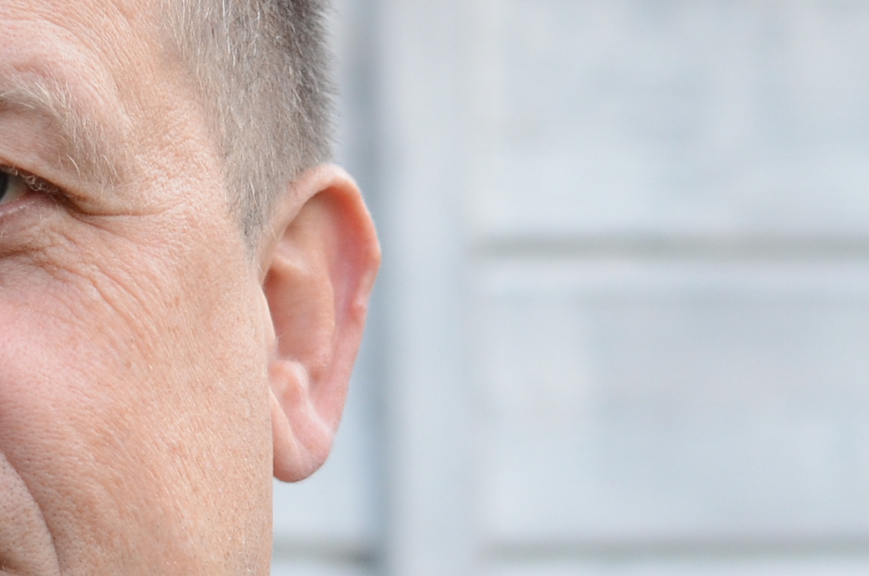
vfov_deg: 3.4
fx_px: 9772
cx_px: -128
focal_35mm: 406
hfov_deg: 5.1
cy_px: 405
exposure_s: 1/320
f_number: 4.5
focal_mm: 85
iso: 800
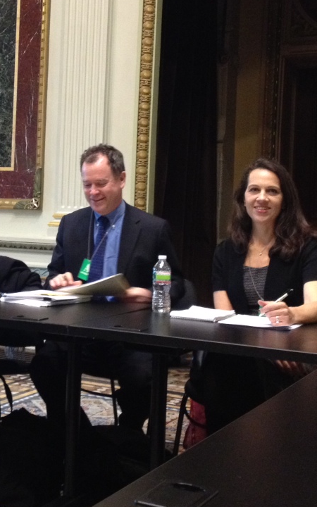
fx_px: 912
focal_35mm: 66
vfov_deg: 31.0
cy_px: 206
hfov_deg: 19.4
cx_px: 35
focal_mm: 4.28
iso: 320
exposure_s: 1/20
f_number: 2.4
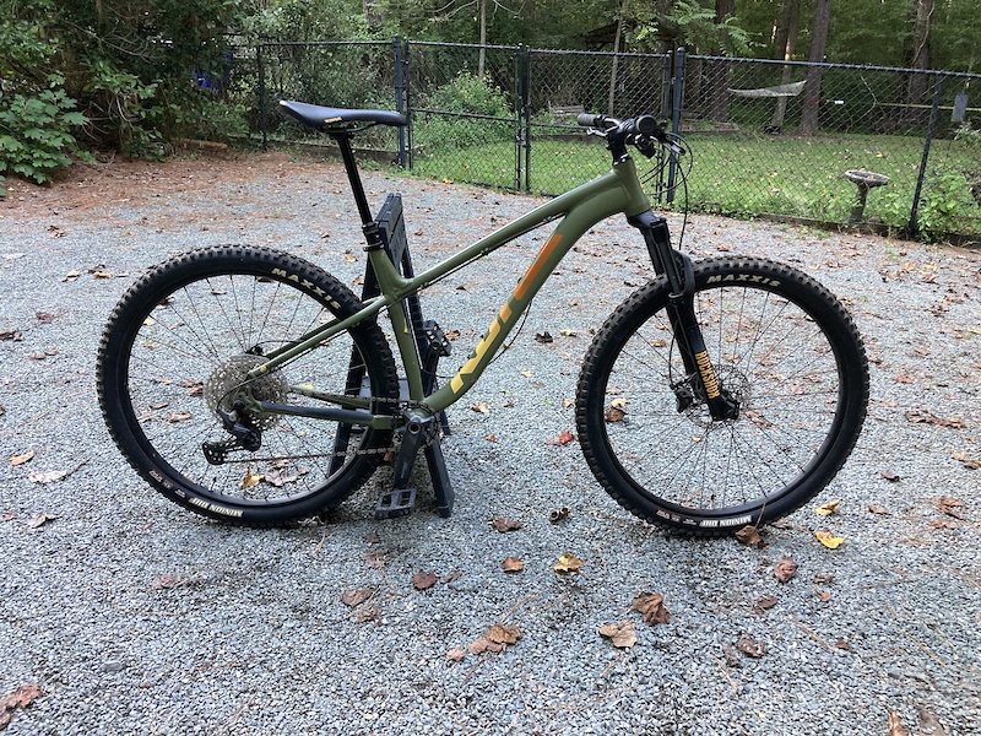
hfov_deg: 63.4
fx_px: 794
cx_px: 490
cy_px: 368
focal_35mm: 28
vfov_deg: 49.7
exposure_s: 1/60
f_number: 1.8
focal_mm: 3.99
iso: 200
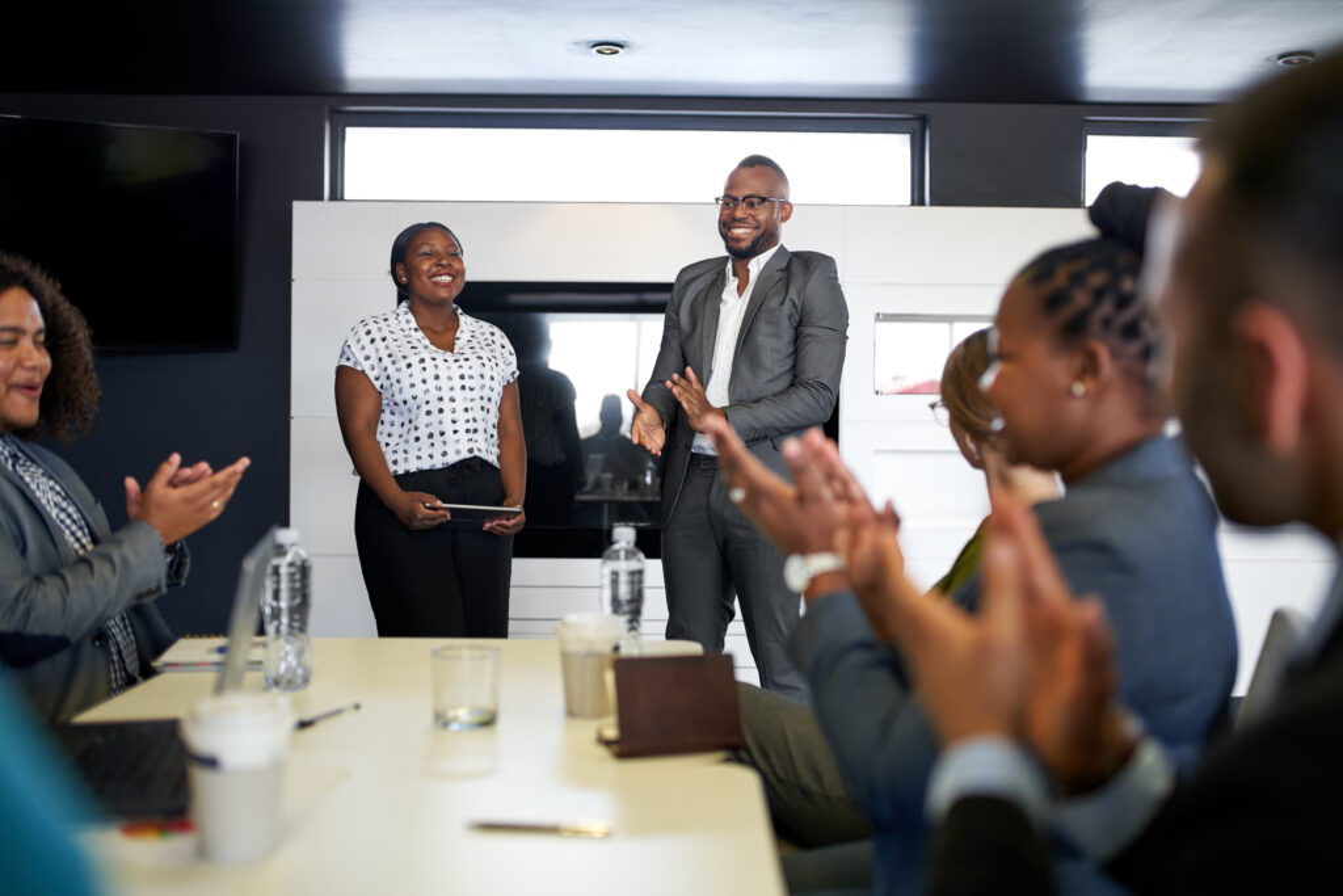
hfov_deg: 54.4
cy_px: 448
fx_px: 1306
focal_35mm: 35
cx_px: 672
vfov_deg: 37.9
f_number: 1.6
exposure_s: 1/200
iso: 200
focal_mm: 35
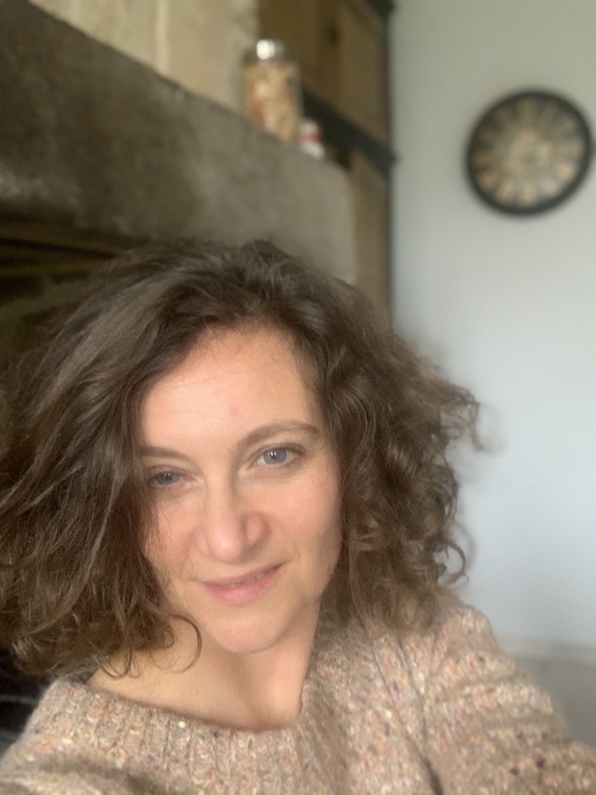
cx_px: 298
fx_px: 735
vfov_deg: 56.8
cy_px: 398
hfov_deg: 44.2
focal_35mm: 32
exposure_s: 1/52
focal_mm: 2.87
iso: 320
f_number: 2.2
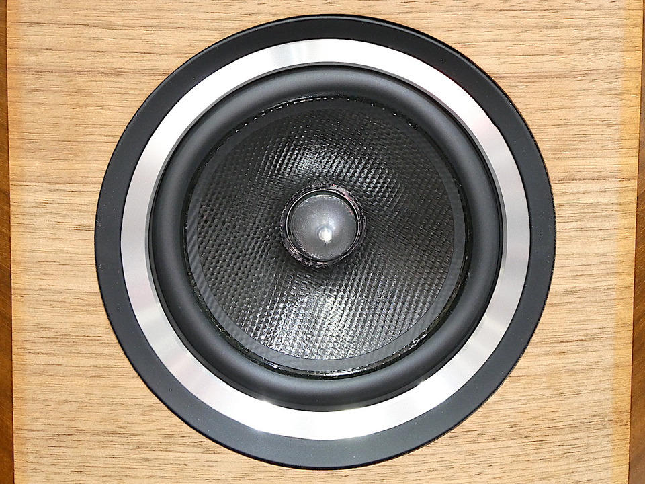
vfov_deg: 11.0
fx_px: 2515
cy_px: 242
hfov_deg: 14.6
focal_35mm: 135
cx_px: 322
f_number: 8
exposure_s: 1/2.5
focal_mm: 24.2
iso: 400
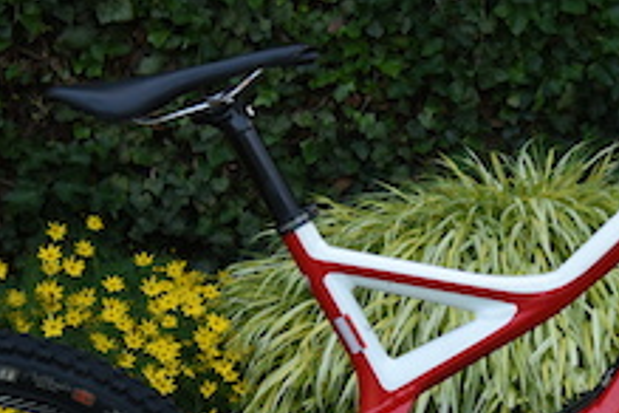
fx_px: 1943
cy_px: 322
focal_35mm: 113
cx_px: 537
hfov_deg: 17.9
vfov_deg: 12.1
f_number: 4
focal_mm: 31
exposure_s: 1/250
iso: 800
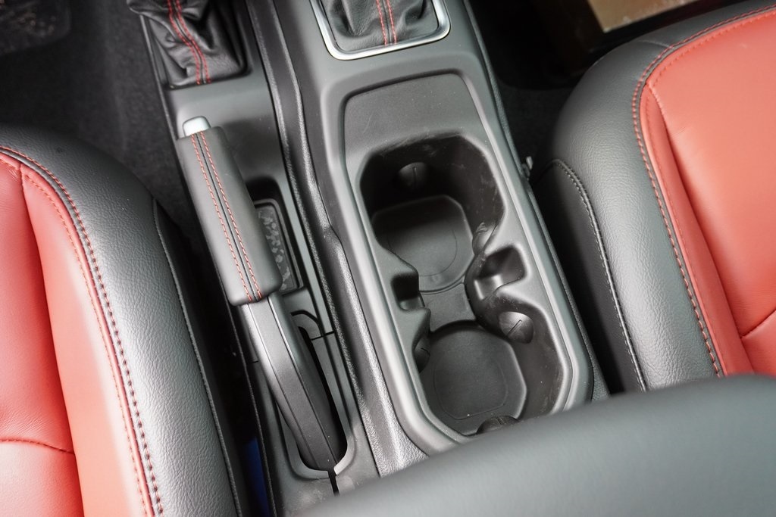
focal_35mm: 30
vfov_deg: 43.6
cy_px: 258
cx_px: 388
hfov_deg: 61.9
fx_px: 647
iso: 1250
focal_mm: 20
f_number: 4
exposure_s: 1/160
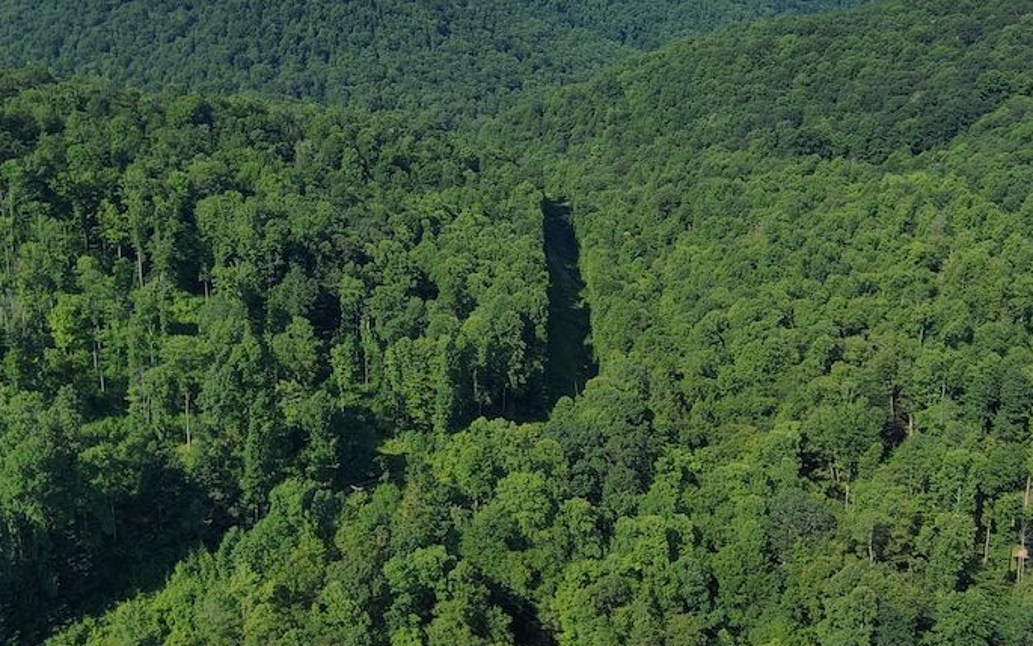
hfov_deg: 50.4
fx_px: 1098
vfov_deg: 32.7
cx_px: 528
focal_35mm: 39
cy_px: 254
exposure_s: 1/893
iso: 100
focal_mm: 3.7
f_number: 2.8
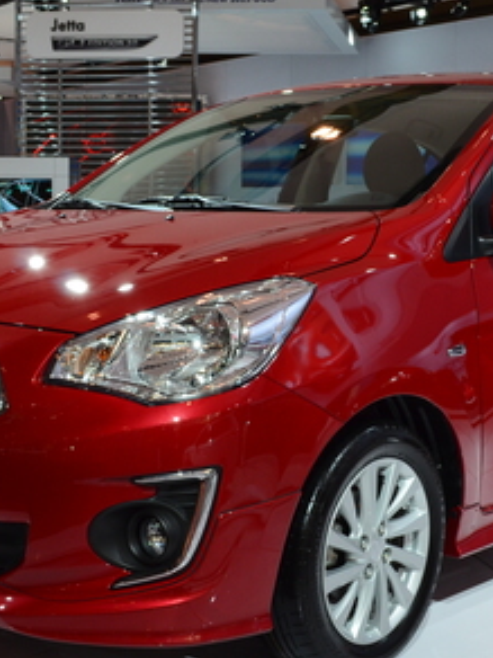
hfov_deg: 23.2
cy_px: 376
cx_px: 313
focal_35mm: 63
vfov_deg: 30.7
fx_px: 1196
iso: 400
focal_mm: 20
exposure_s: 1/60
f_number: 10
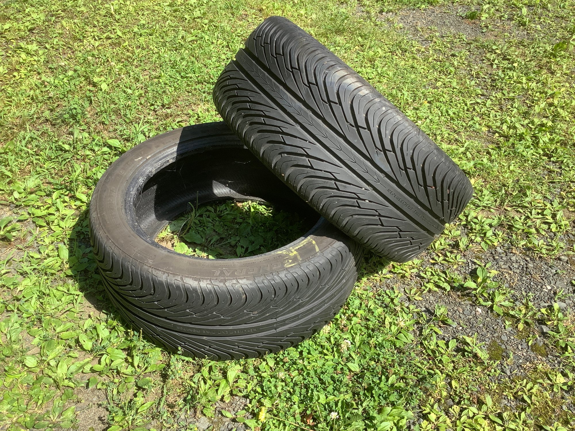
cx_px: 288
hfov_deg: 58.4
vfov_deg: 45.4
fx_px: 515
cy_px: 216
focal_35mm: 31
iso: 25
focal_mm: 3.3
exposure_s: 1/543
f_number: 2.4
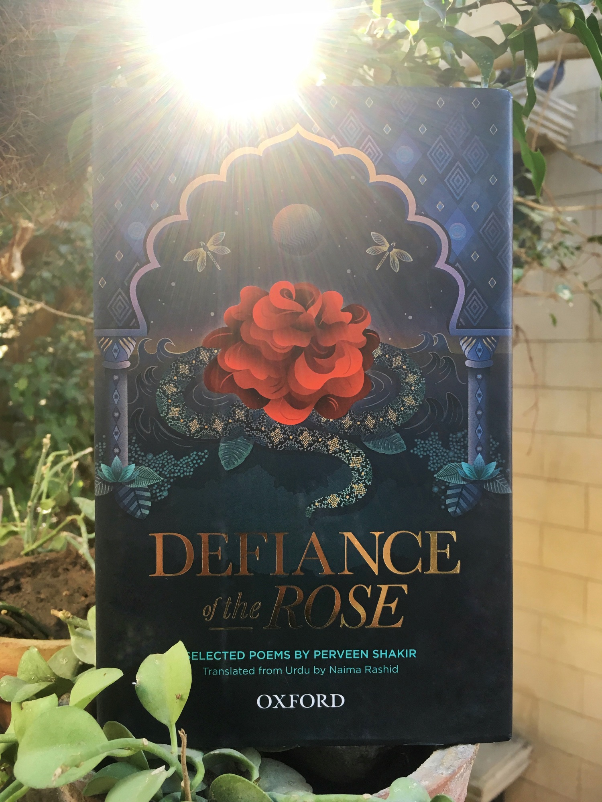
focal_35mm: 29
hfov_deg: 48.2
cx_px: 301
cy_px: 401
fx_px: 672
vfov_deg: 61.7
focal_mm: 4.15
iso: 50
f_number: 2.2
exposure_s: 1/33
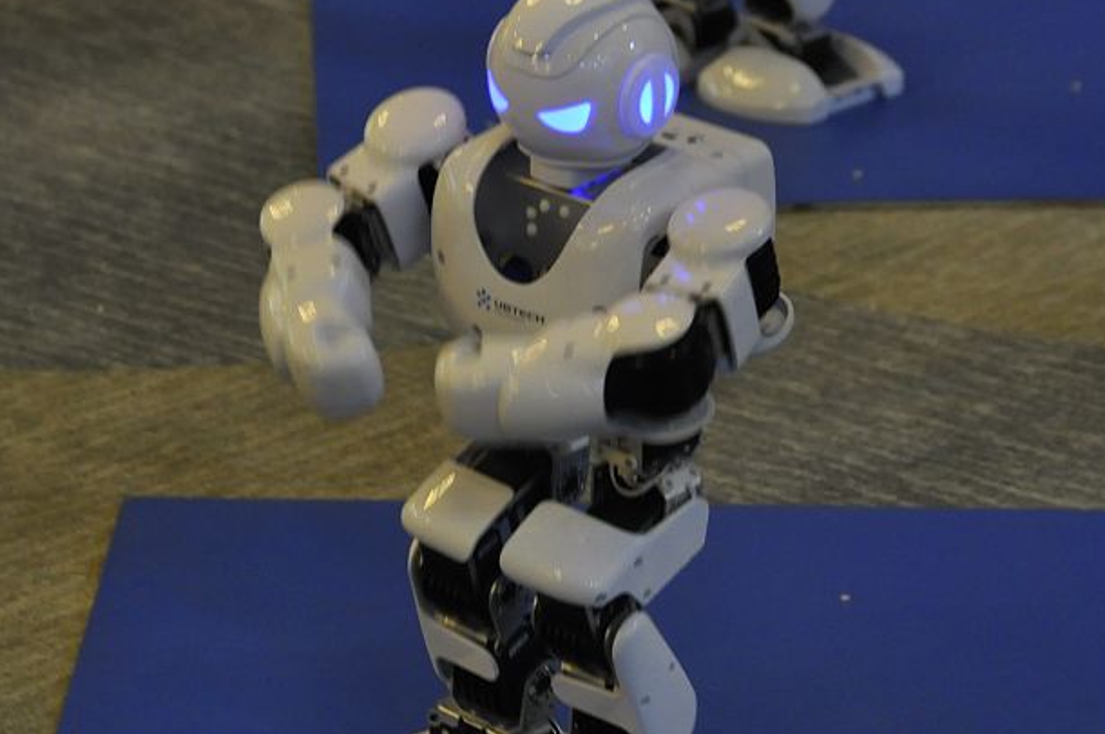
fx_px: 7234
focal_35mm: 236
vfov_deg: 5.8
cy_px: 385
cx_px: 534
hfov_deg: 8.7
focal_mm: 80
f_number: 5
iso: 900
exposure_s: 1/30
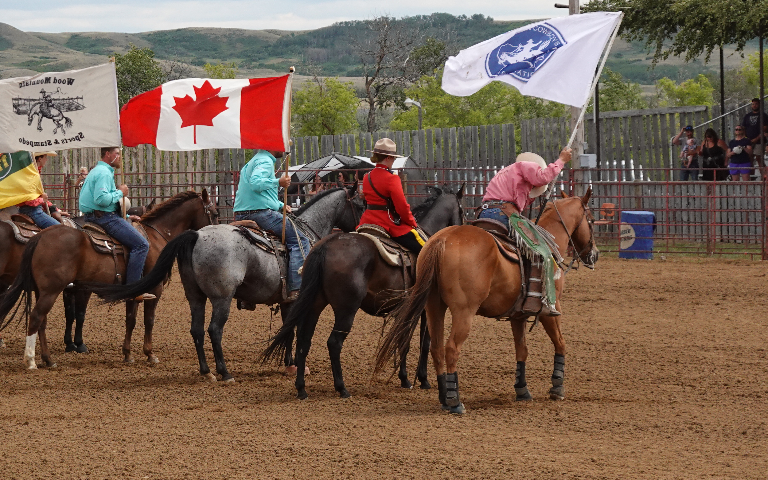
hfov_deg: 12.1
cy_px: 225
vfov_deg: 7.6
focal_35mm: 173
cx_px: 225
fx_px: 3621
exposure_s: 1/2000
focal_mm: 41.15
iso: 400
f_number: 4.5
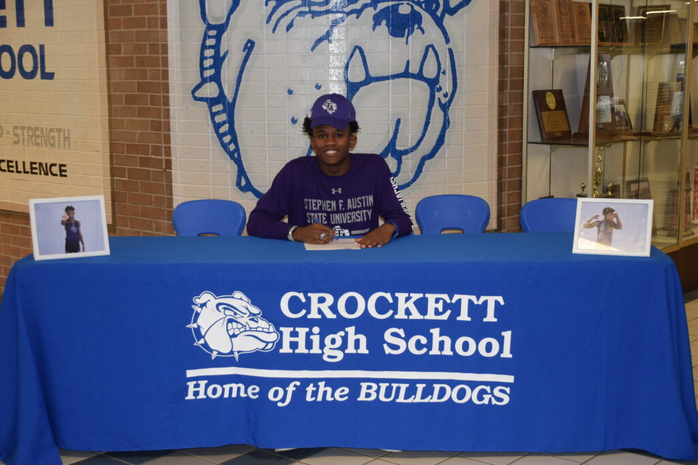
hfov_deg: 35.0
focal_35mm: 57
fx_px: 1105
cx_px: 349
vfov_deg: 23.8
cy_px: 232
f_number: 4.5
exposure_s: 1/60
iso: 1100
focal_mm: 38
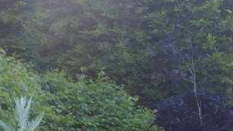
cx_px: 393
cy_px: 177
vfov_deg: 7.1
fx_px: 1050
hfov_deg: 11.9
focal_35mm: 170
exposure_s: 1/60
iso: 100
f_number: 3.7
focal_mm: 6.7
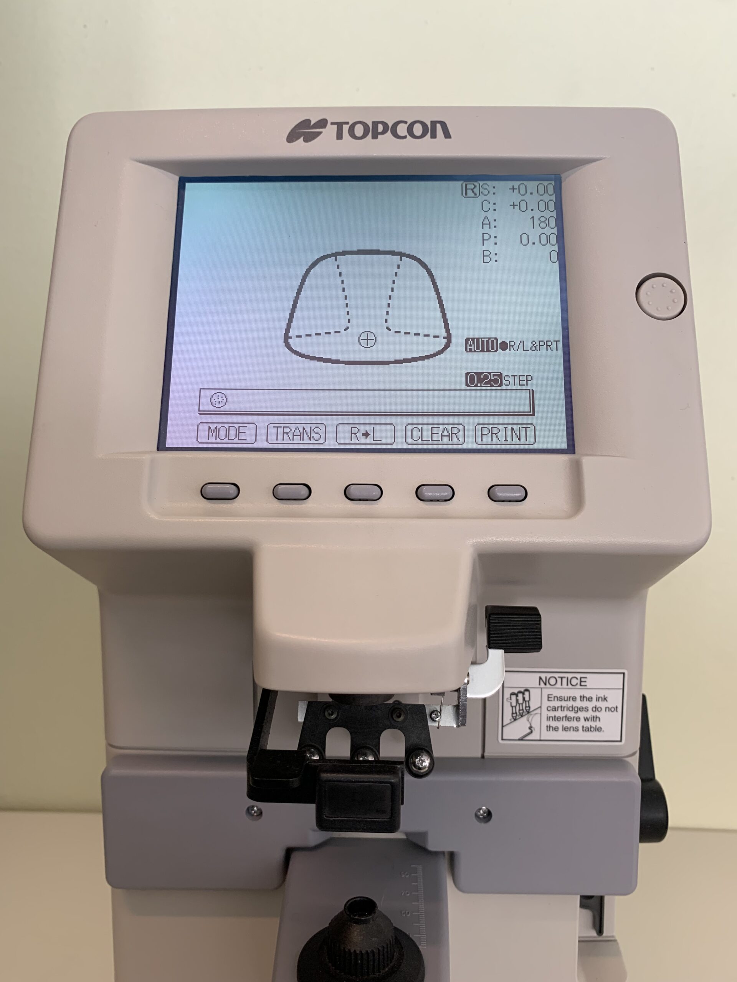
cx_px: 368
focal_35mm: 26
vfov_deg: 67.3
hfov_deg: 53.1
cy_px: 491
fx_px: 738
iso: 64
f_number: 1.8
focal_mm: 4.25
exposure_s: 1/121
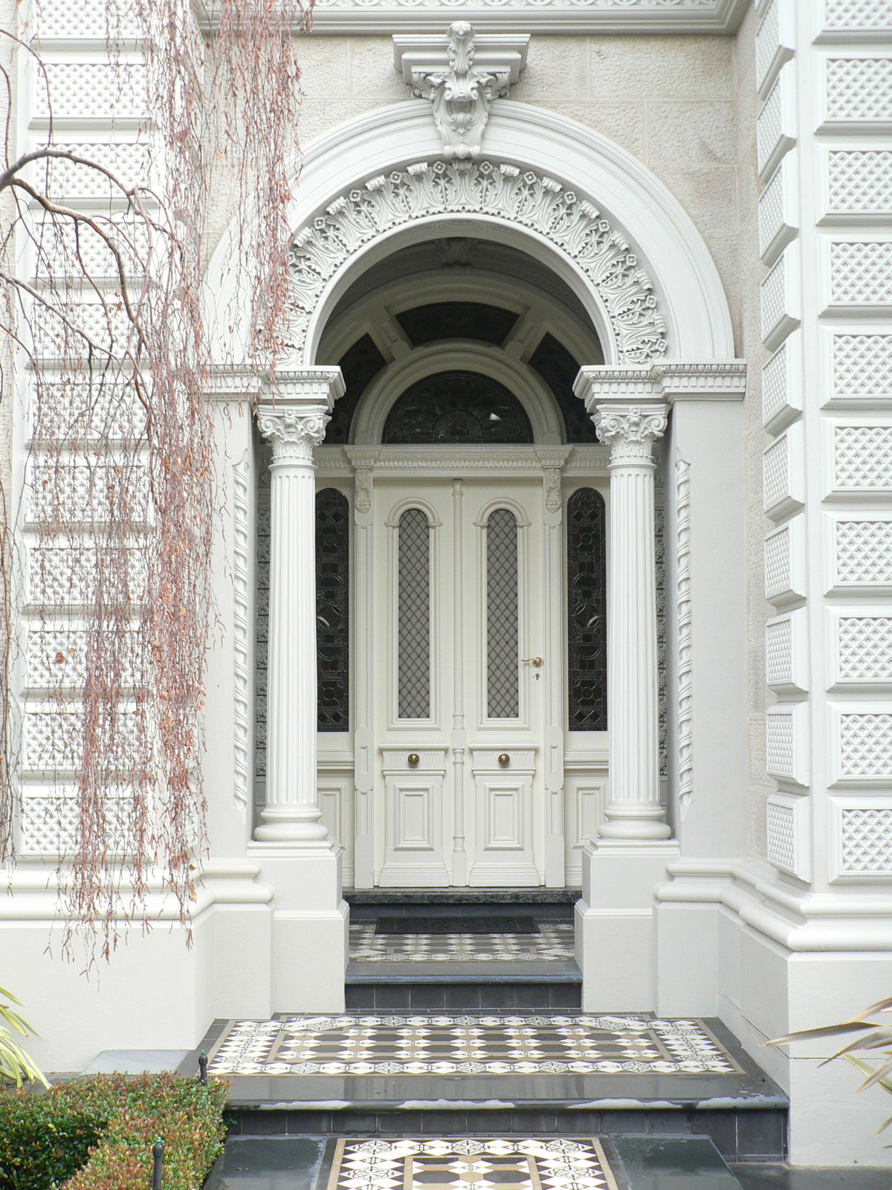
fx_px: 1718
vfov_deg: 38.2
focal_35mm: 50
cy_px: 595
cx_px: 446
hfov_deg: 29.1
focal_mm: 8.3
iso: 100
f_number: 2.8
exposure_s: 1/160
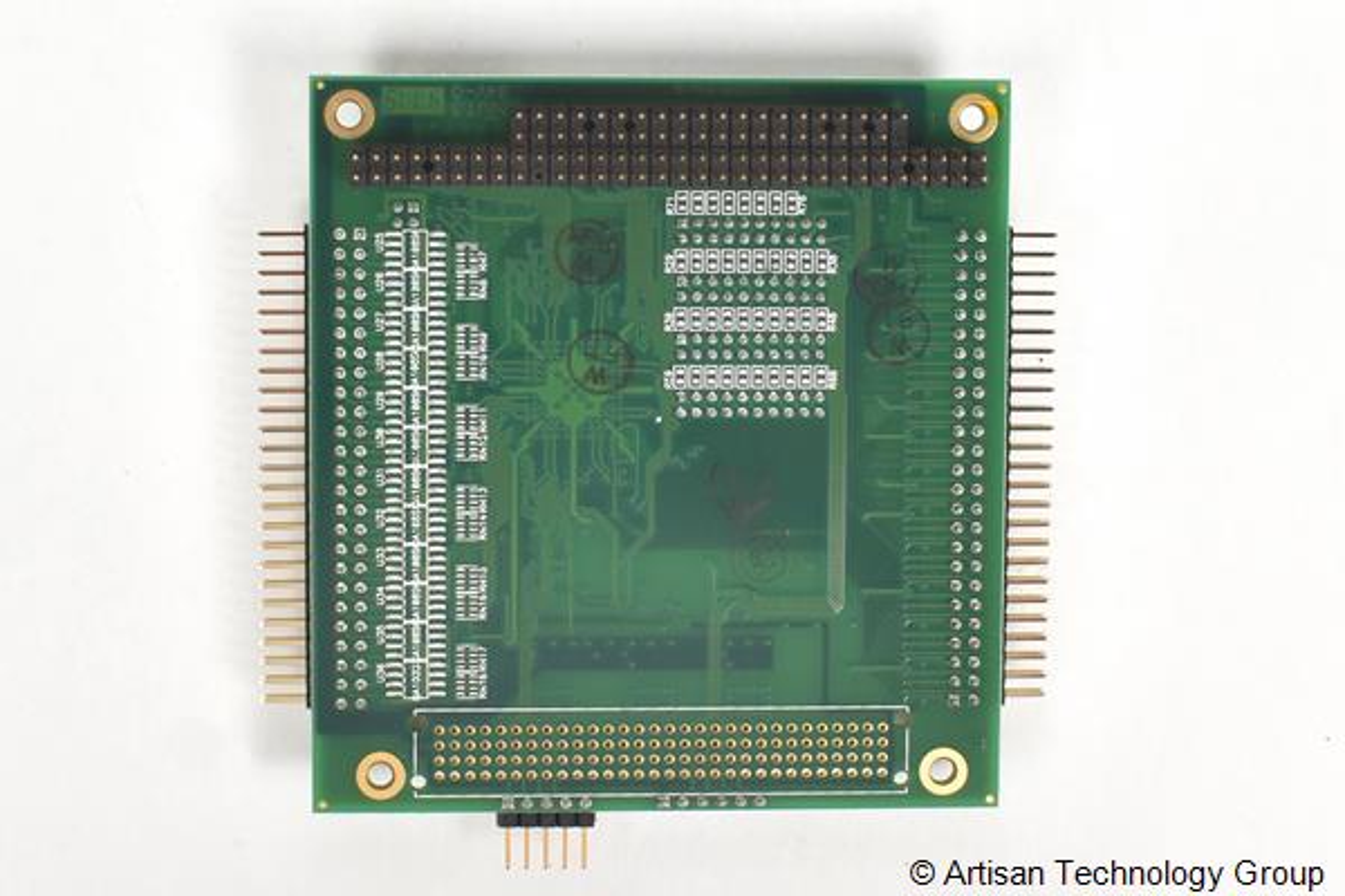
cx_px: 672
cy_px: 448
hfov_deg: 51.3
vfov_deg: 35.5
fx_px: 1401
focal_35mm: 38
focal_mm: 25
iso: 125
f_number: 10
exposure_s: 1/200
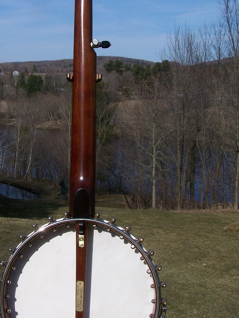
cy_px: 134
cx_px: 88
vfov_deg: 31.1
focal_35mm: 62
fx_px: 570
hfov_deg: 23.6
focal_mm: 6.3
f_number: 5.6
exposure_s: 1/800
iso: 80
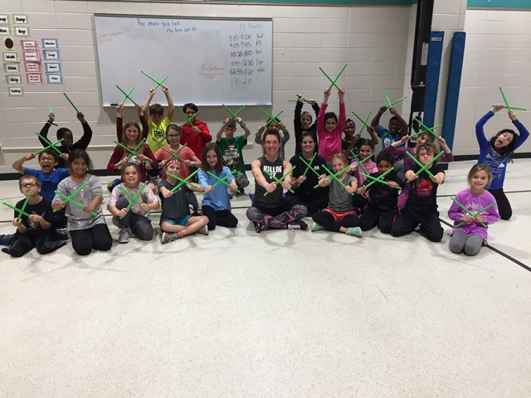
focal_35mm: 29
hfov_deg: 61.7
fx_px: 445
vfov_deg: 48.2
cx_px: 266
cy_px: 199
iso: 32
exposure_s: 1/40
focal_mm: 4.15
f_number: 2.2
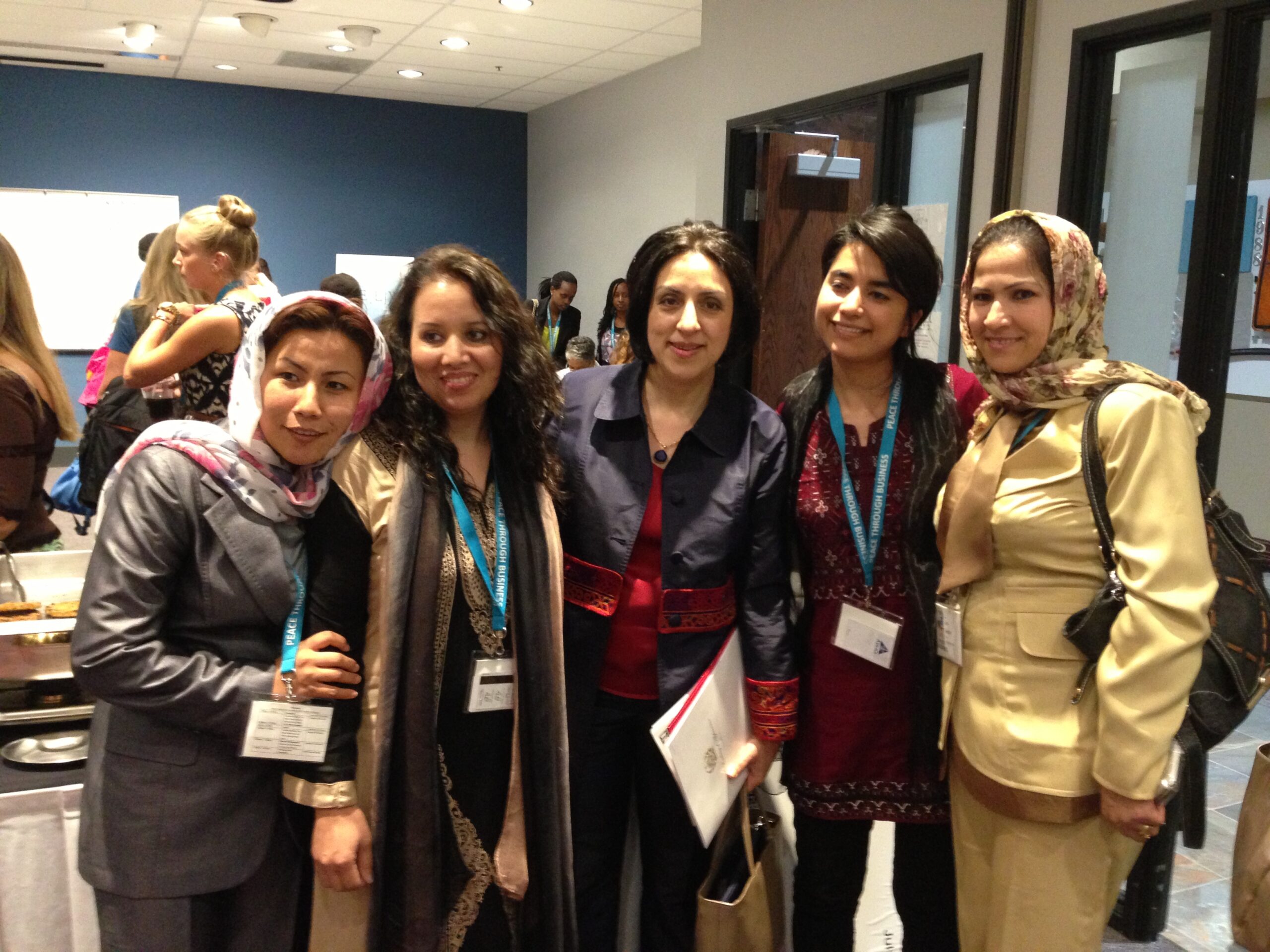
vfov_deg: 42.9
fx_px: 1211
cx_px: 635
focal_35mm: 33
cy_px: 476
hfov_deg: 55.4
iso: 400
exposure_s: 1/17
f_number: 2.4
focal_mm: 4.13
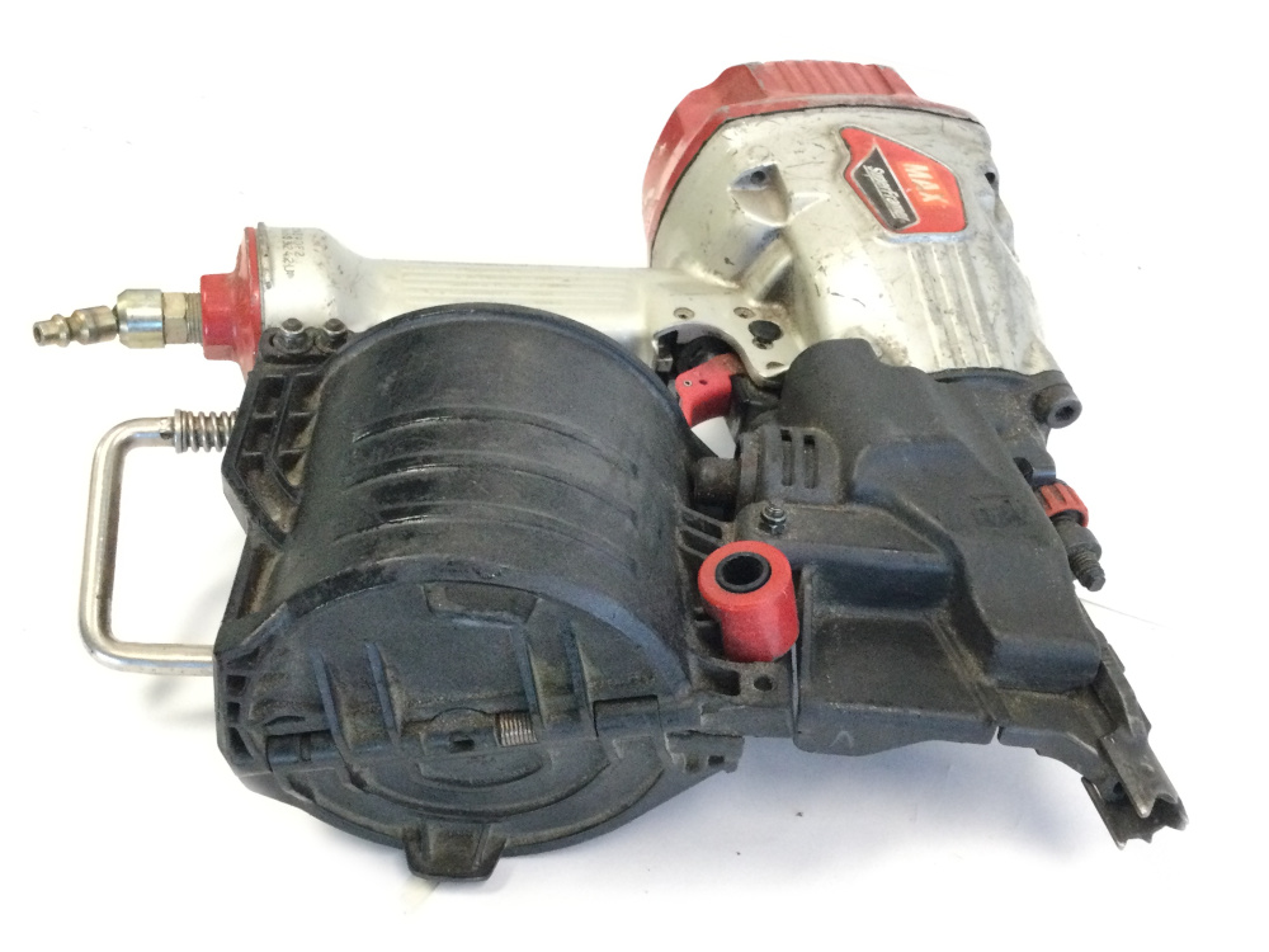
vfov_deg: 45.4
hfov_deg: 58.4
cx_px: 634
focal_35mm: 31
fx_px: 1136
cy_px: 476
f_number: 2.4
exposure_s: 1/30
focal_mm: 3.3
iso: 160
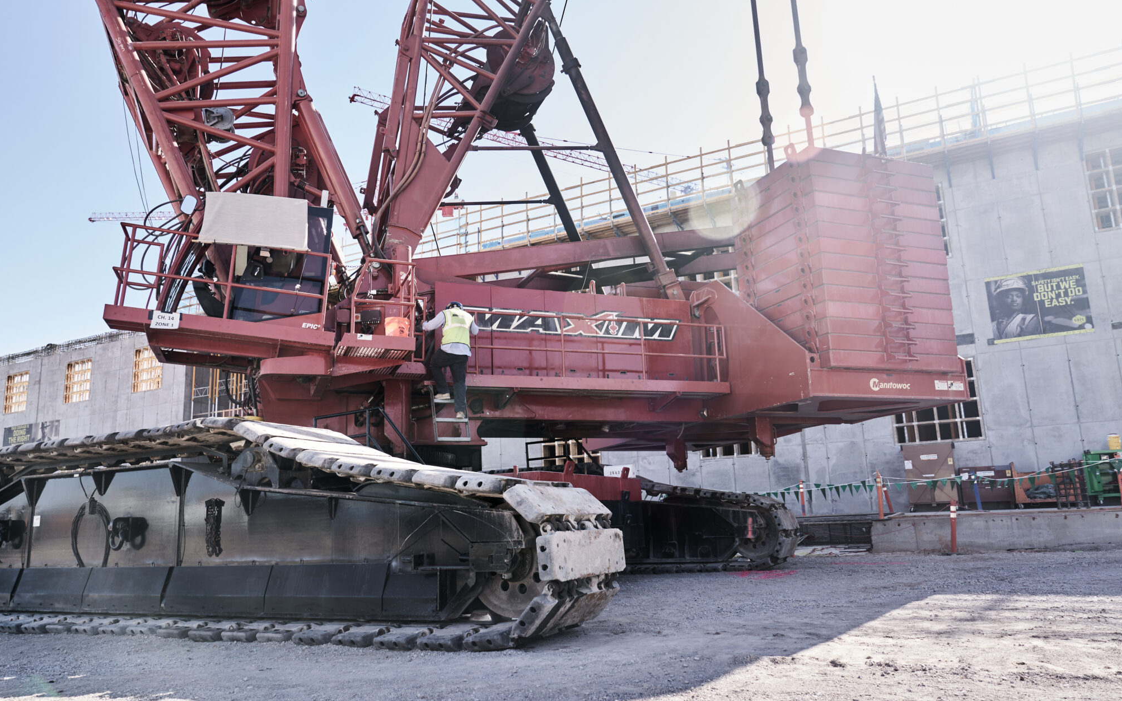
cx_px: 554
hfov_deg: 72.5
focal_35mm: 25
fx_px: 764
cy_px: 363
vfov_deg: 49.3
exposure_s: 1/200
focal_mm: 24
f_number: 3.5
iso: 125
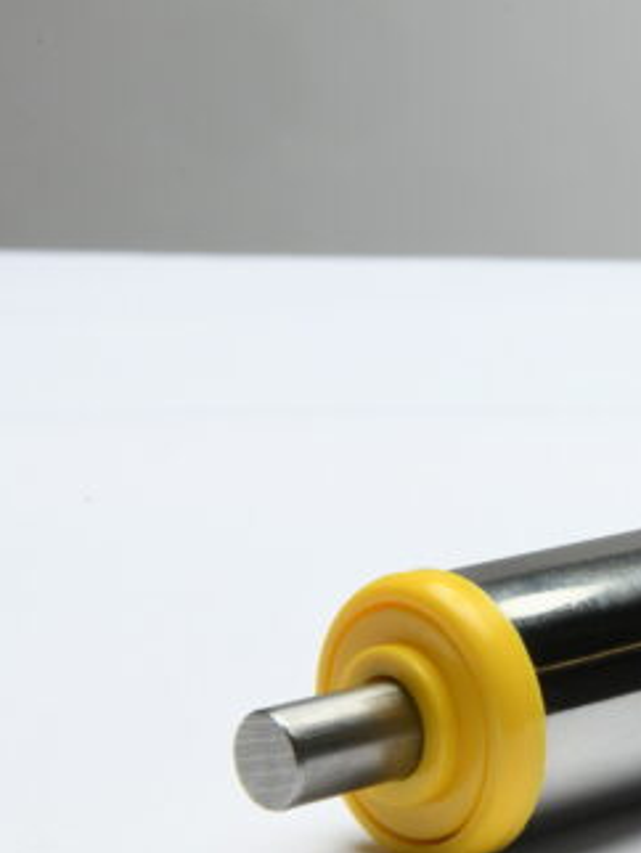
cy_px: 464
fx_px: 3279
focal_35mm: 133
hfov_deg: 10.8
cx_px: 948
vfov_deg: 14.8
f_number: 22
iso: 640
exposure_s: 1/200
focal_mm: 58
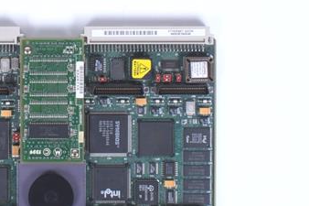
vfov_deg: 27.7
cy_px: 152
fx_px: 412
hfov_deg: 39.2
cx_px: 53
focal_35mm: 48
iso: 200
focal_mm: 18
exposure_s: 1/200
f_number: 14
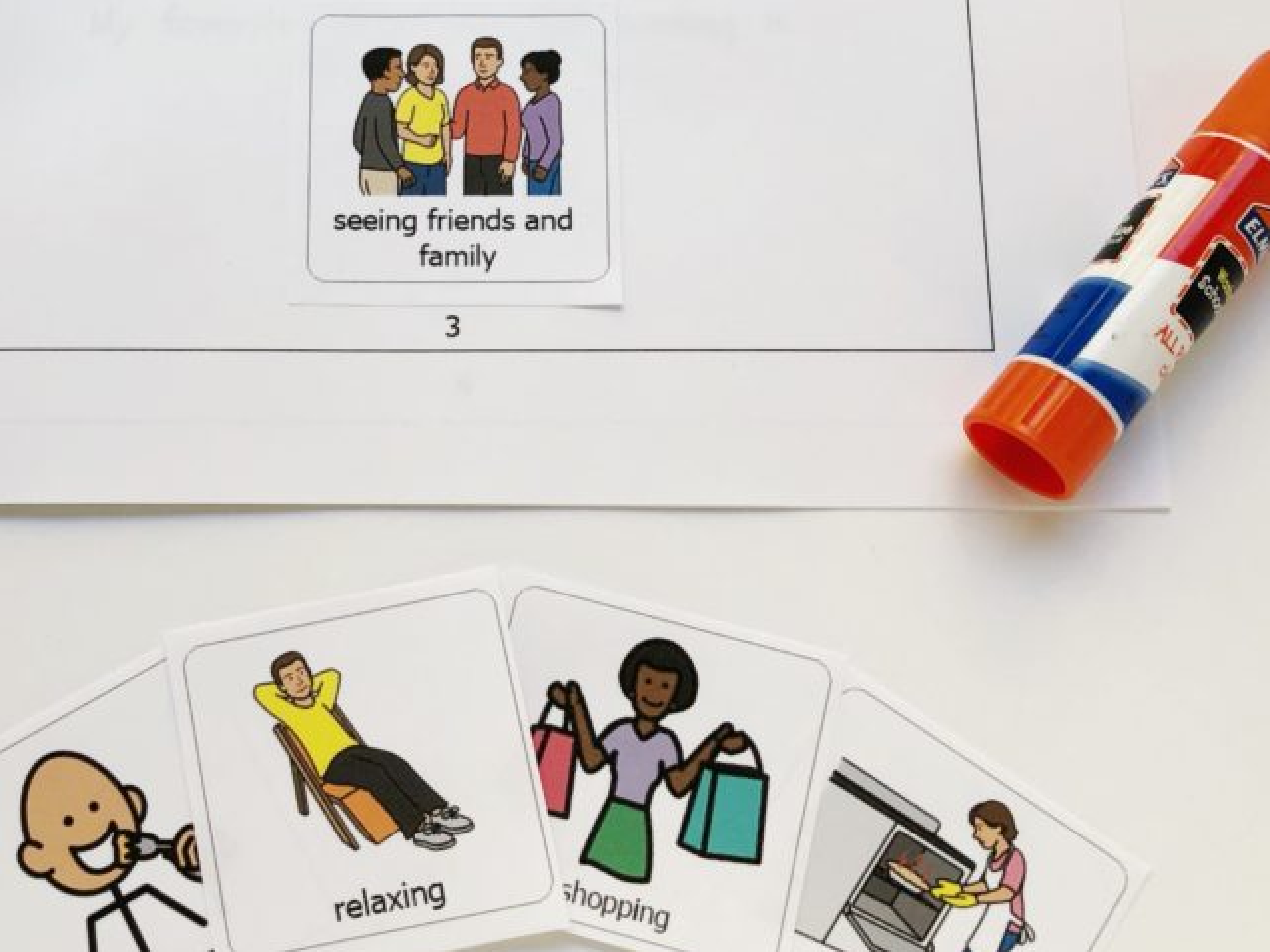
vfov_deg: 32.1
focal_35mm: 45
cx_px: 413
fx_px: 1651
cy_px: 364
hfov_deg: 41.5
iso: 40
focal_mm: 3.99
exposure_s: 1/120
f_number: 1.8
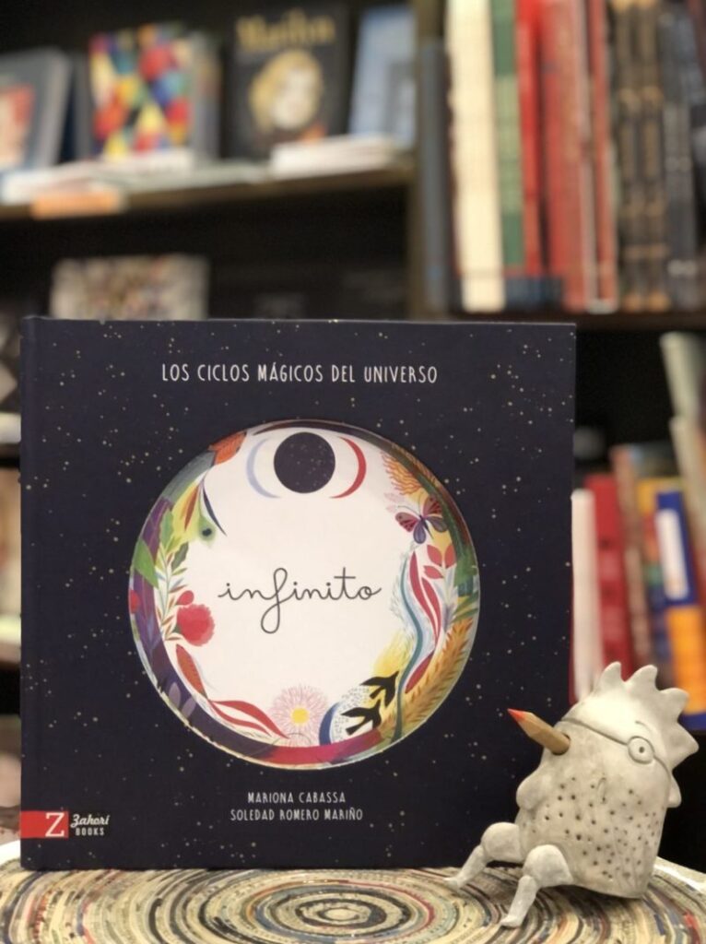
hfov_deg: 25.6
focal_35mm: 57
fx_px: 1553
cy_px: 472
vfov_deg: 33.8
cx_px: 353
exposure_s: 1/33
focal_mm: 6.6
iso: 500
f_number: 2.8
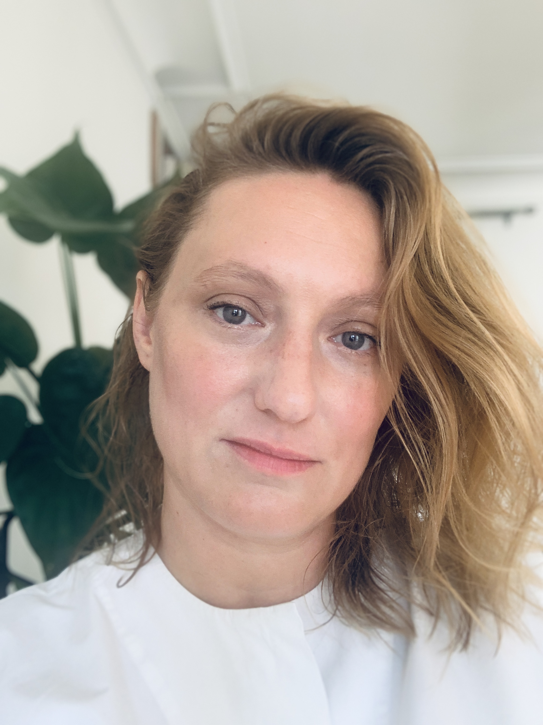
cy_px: 362
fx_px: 669
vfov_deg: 56.8
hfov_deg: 44.2
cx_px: 272
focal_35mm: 32
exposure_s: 1/60
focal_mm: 2.87
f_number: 2.2
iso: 80
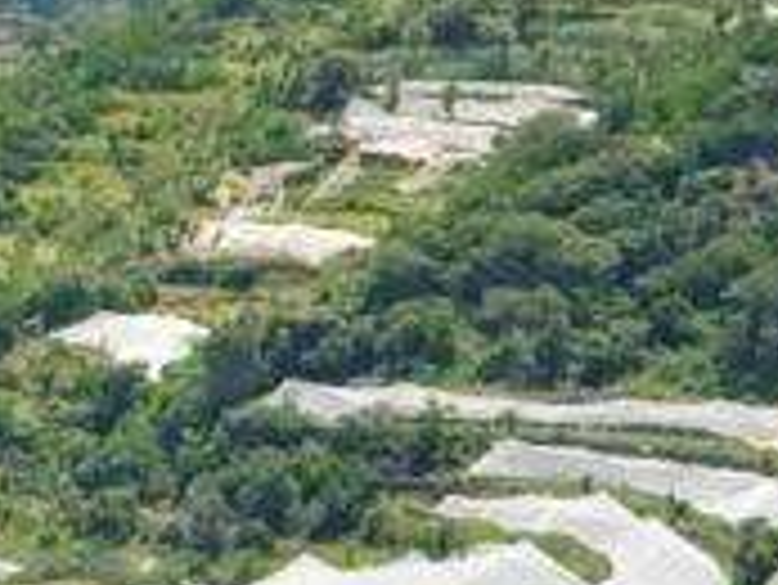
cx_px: -90
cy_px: -36
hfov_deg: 6.4
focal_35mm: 307
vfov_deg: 4.8
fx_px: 6905
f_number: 2.4
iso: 32
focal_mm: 6
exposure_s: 1/594
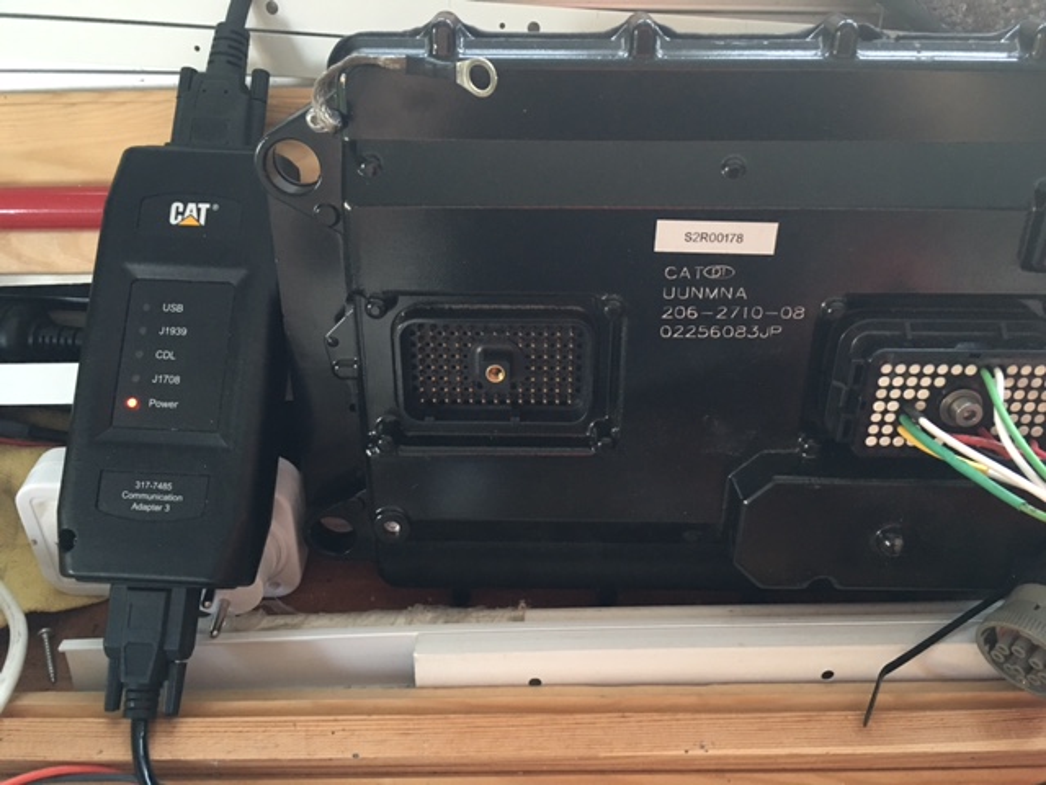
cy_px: 392
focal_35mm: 29
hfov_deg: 61.7
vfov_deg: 48.2
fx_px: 876
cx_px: 523
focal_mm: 4.15
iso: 100
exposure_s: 1/10
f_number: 2.2
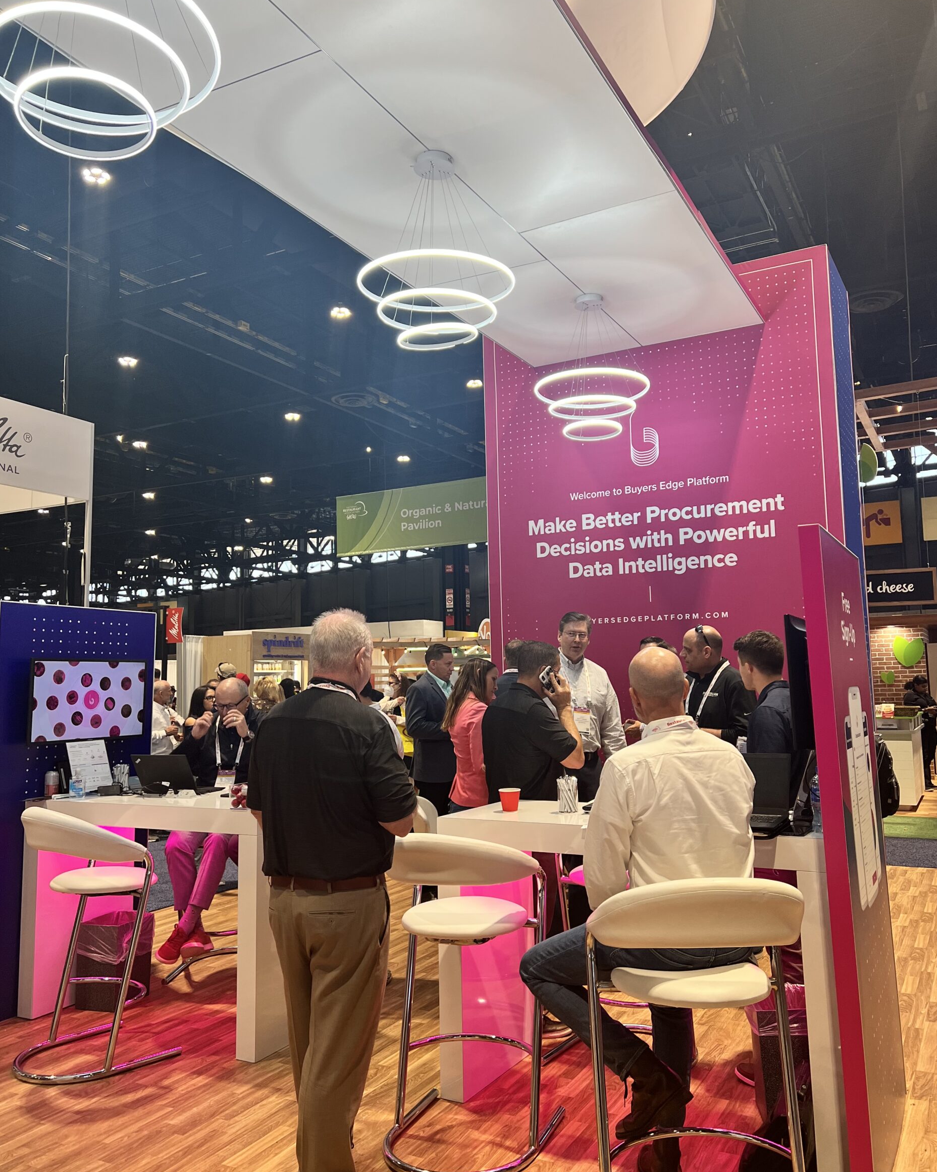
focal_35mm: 28
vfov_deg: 62.2
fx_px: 971
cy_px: 575
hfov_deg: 51.5
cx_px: 476
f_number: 1.5
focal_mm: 5.7
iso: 100
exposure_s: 1/120
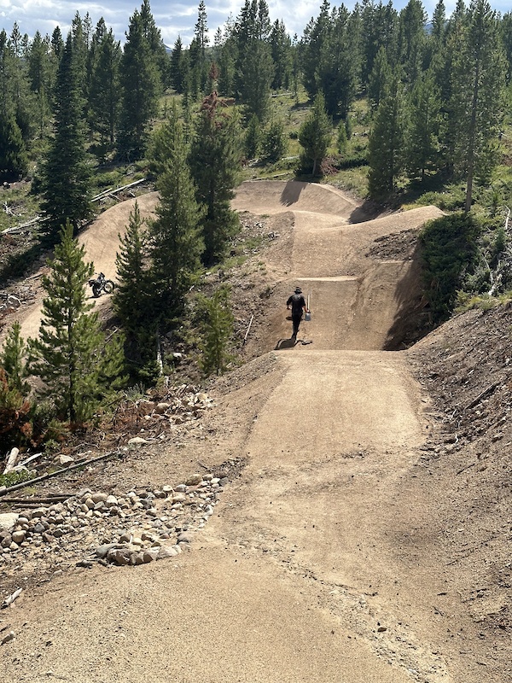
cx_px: 256
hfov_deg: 30.3
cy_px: 342
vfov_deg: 39.7
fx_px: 947
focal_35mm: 48
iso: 64
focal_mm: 6.86
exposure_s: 1/4566
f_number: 1.78
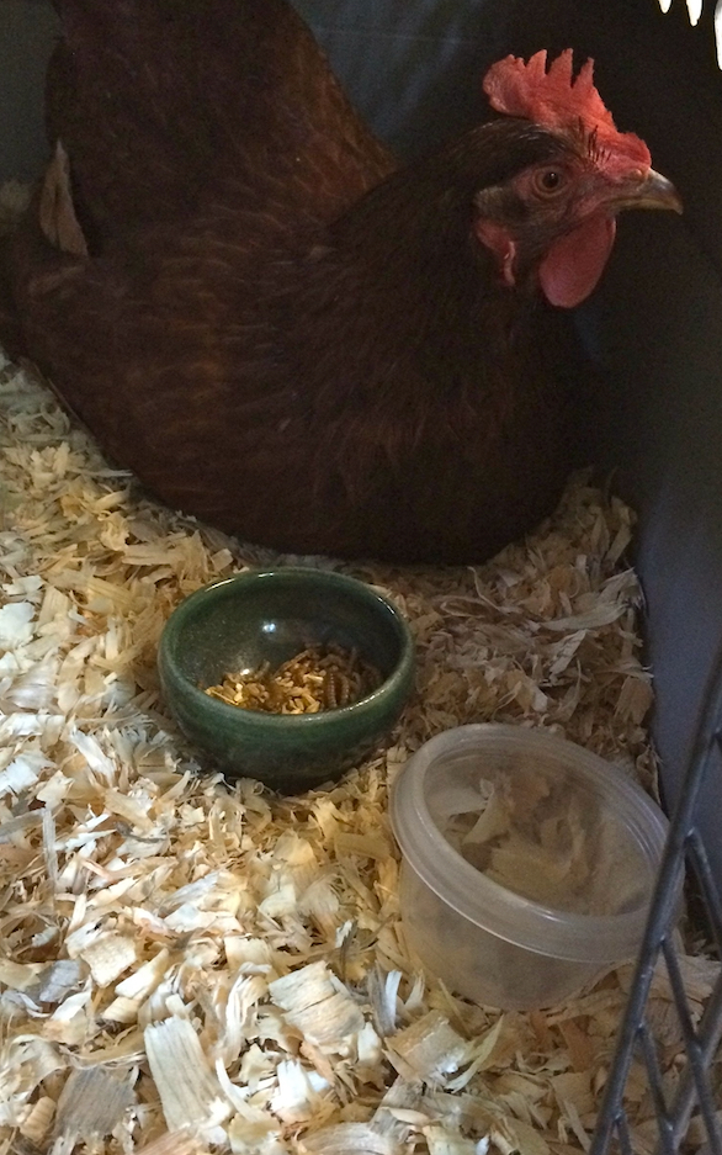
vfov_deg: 47.2
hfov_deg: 30.6
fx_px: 1322
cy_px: 552
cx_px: 349
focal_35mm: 42
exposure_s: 1/15
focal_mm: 4.15
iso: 320
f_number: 2.2
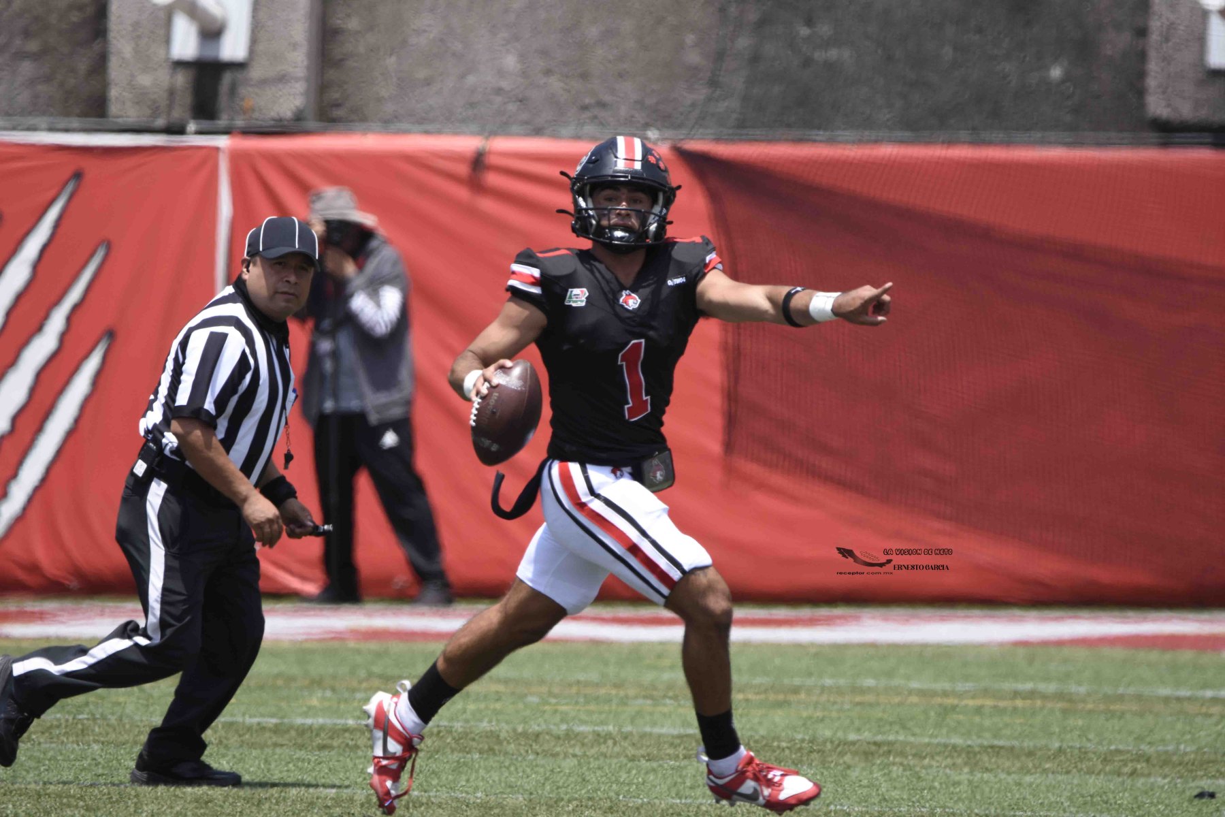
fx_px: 30623
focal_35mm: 900
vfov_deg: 1.5
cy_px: 408
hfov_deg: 2.3
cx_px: 612
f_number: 6.3
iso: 500
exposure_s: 1/1600
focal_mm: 600
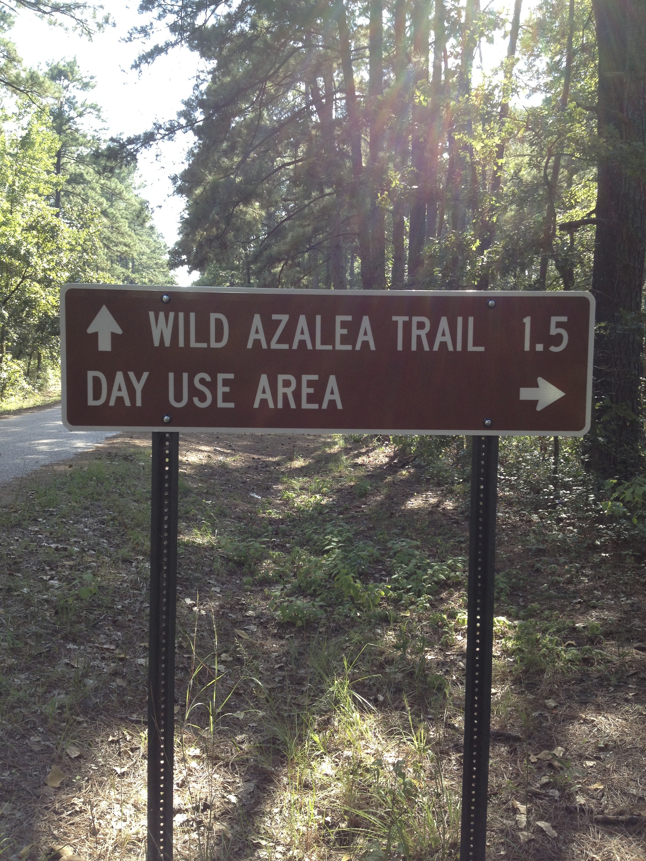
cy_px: 430
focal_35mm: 35
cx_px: 323
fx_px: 871
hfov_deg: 40.7
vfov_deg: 52.6
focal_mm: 4.28
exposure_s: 1/188
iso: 50
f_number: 2.4
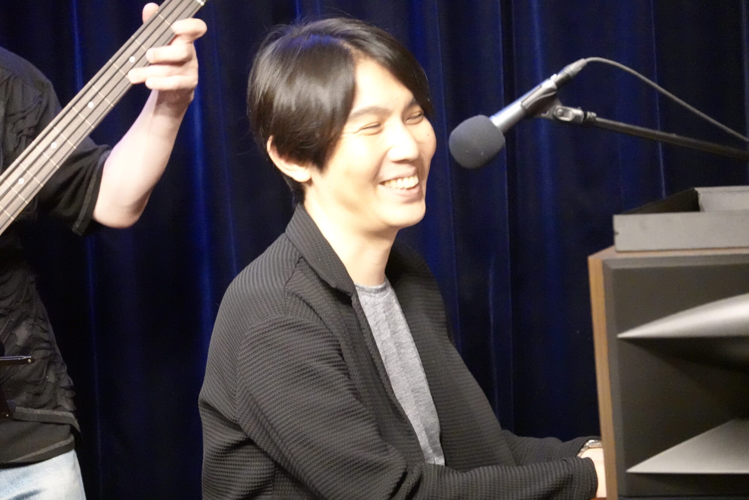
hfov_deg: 12.0
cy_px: 250
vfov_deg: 8.0
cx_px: 374
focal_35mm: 172
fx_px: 3578
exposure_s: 1/60
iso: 6400
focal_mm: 62.36
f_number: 4.5
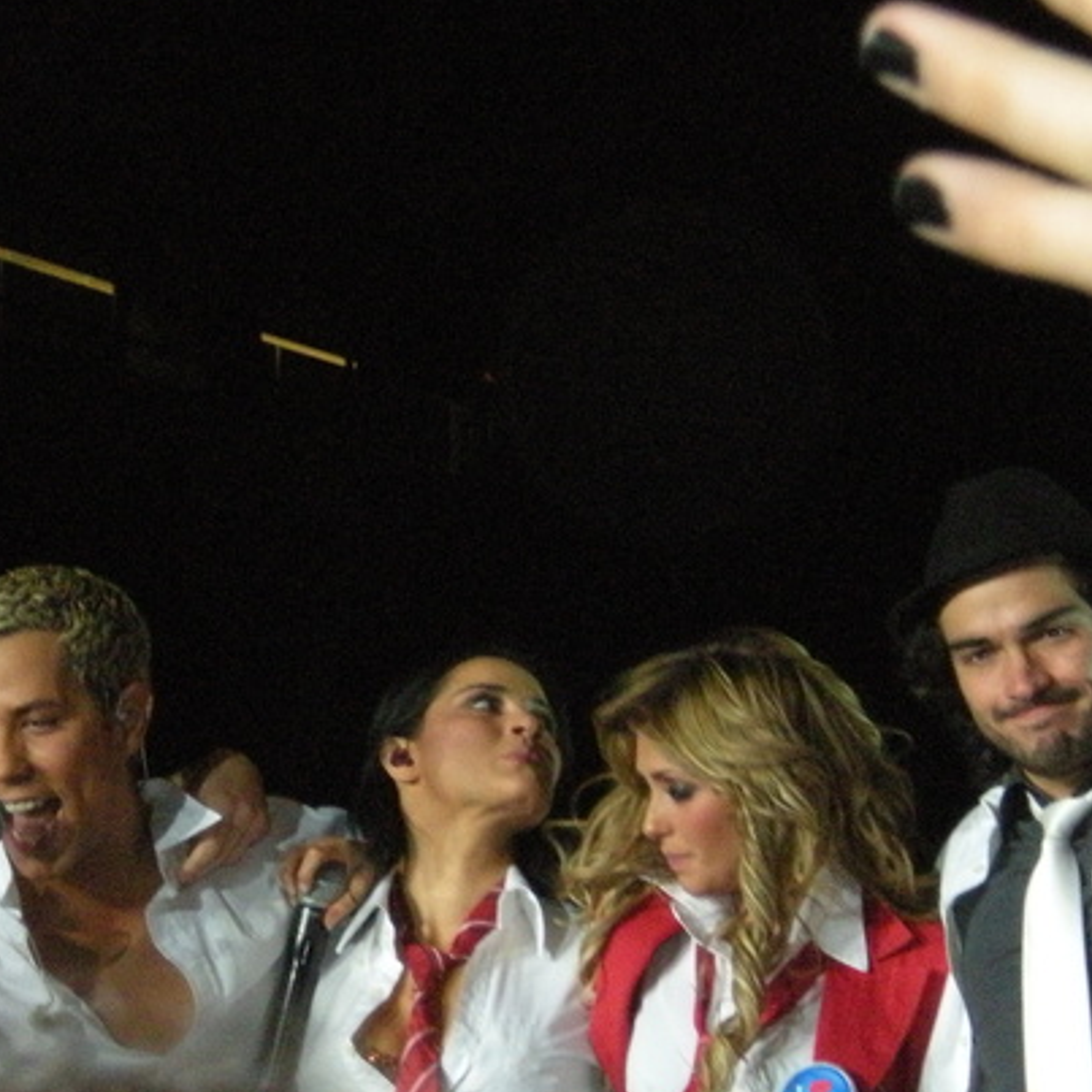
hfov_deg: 8.8
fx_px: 7067
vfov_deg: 8.8
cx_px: 474
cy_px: 723
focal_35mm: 198
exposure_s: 1/125
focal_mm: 18.9
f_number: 5.9
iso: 643
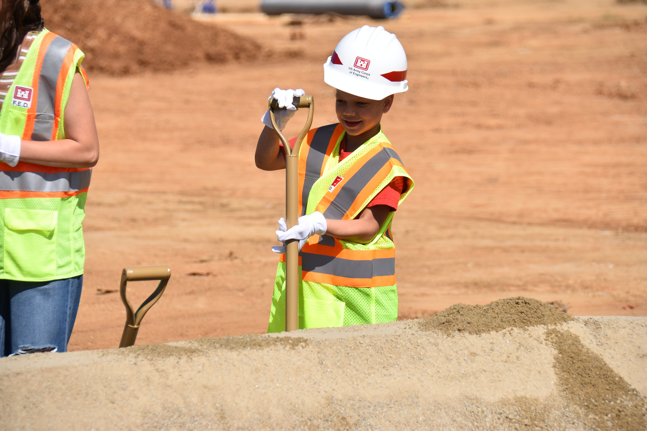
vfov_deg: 6.3
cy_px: 216
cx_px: 324
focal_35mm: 218
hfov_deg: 9.5
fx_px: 3910
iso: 280
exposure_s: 1/2000
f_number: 5.6
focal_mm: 145
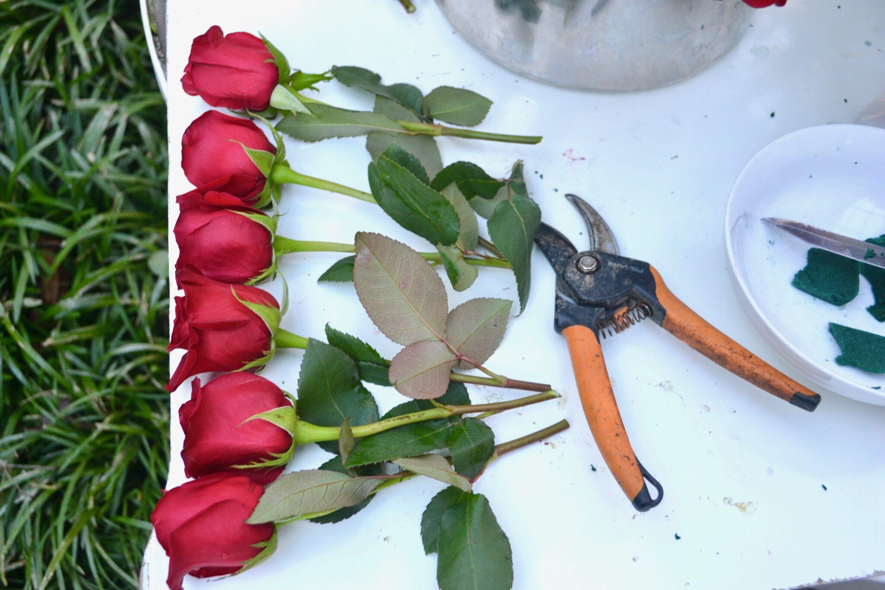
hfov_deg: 53.1
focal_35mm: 36
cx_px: 442
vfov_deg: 36.9
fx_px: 885
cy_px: 295
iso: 400
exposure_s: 1/80
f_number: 4.2
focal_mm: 24
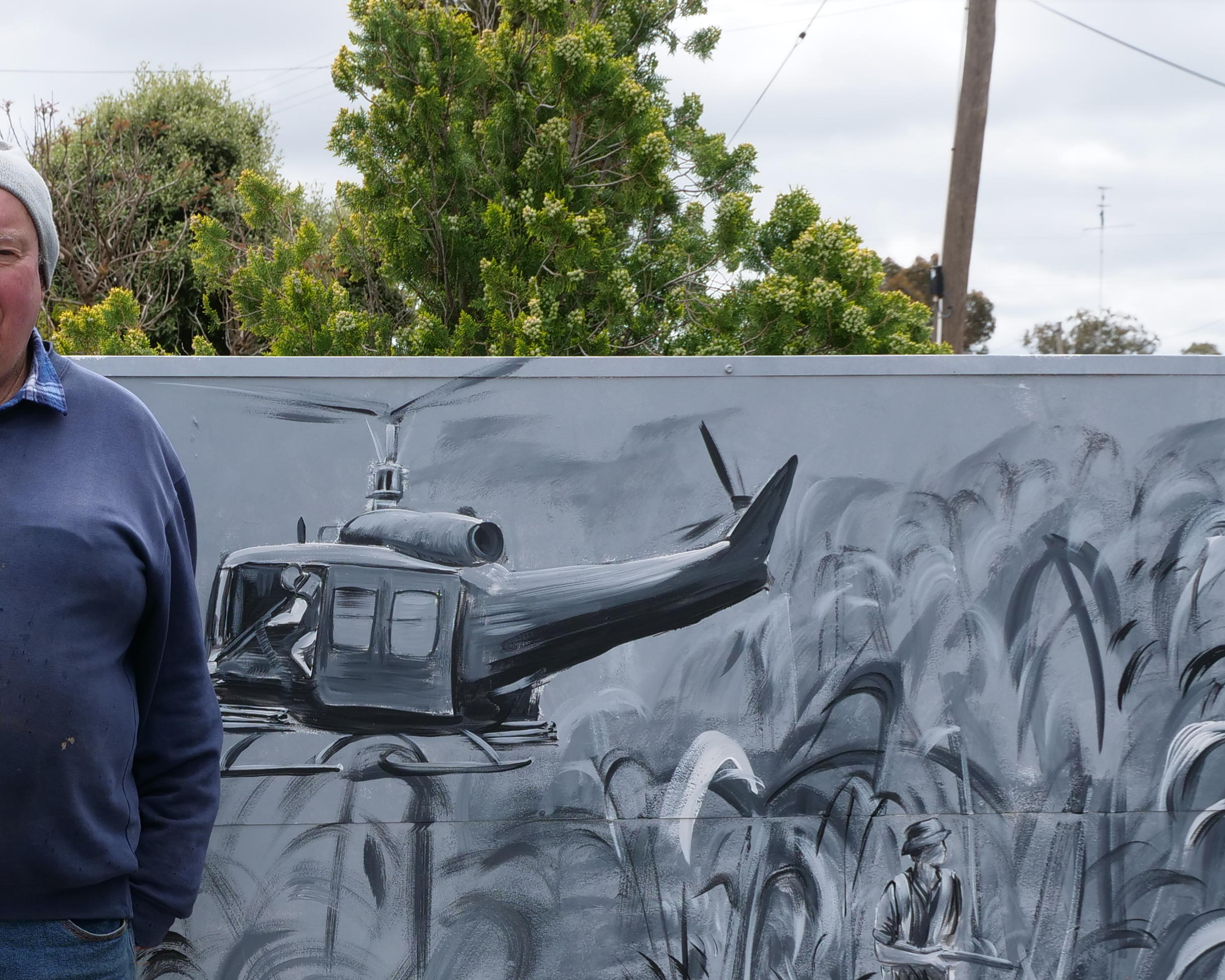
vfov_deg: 20.0
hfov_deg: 24.2
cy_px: 715
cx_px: 75
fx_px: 2755
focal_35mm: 76
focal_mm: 19
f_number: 5.6
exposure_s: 1/500
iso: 200
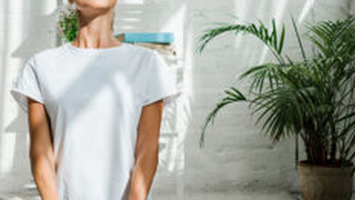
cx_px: 180
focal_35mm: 109
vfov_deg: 11.1
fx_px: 1026
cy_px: 69
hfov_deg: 19.6
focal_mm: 50
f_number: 2.5
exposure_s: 1/1000
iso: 100
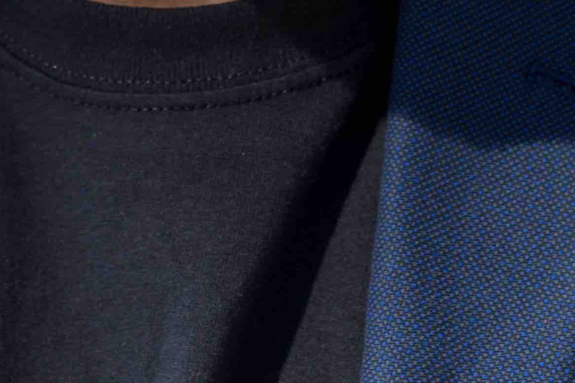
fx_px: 4504
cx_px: 194
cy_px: -551
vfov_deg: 4.7
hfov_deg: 7.3
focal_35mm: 282
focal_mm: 55
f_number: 4.5
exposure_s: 1/400
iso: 100
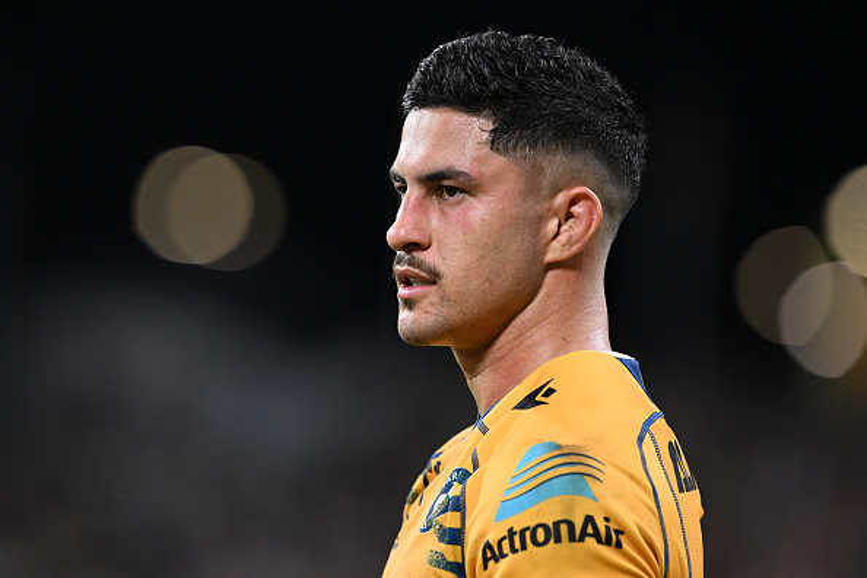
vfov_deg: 3.4
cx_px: 434
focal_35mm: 400
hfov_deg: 5.2
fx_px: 9633
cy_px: 289
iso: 3200
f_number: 4
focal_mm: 400
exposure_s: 1/1250
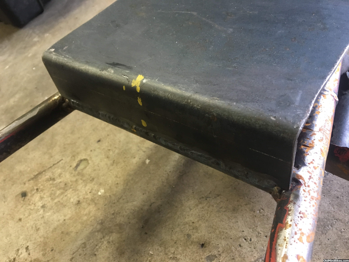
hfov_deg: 61.7
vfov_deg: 48.2
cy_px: 131
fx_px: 292
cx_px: 174
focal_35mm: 29
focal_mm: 4.15
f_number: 2.2
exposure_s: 1/24
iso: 200
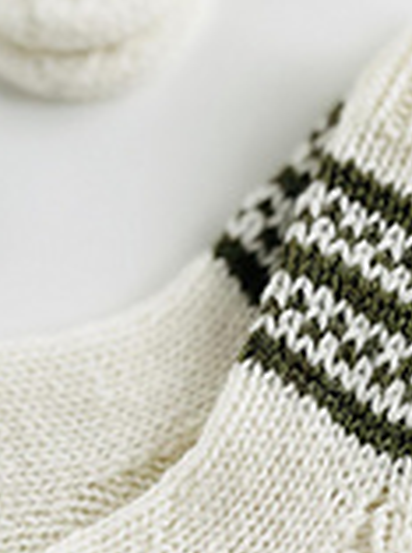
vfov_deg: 23.6
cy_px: 275
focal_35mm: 83
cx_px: 129
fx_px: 1323
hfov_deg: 17.6
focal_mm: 4.2
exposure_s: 1/60
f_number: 1.6
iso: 160
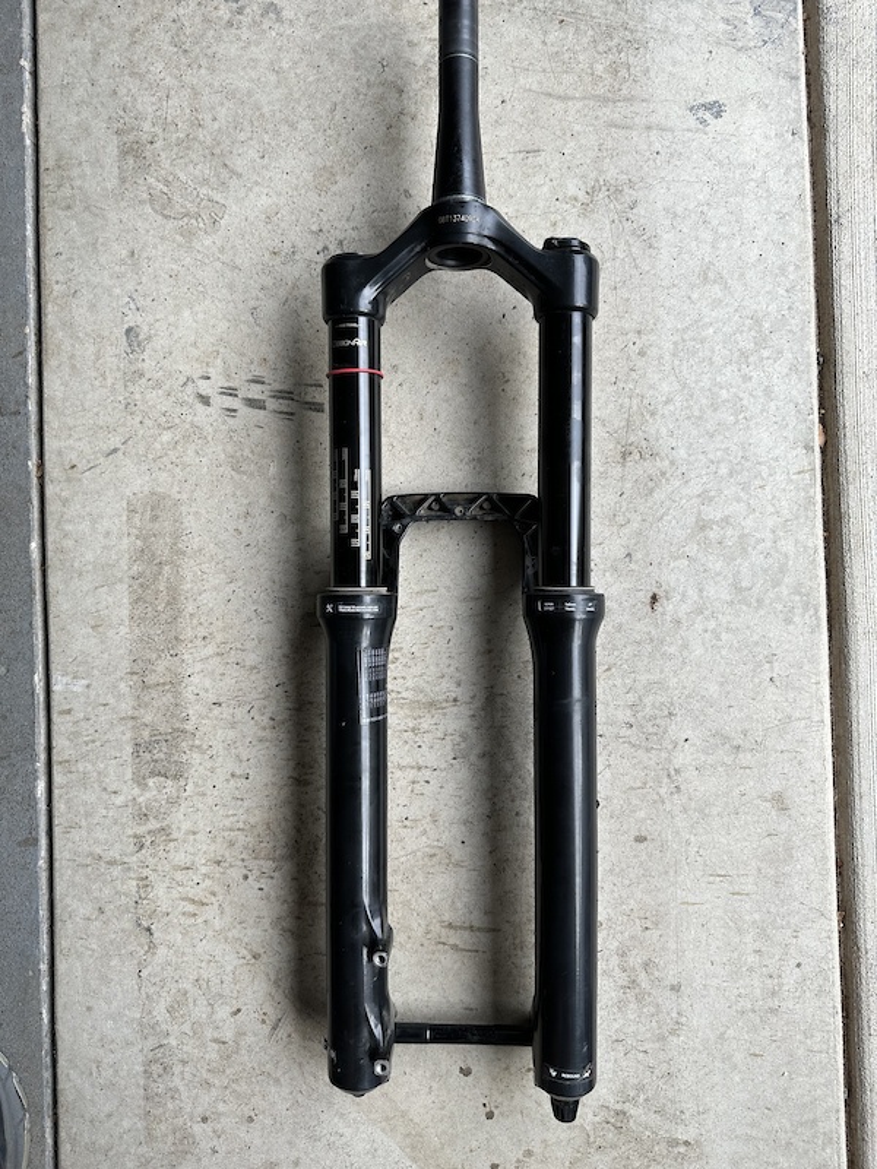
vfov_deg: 71.6
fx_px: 811
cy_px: 584
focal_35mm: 24
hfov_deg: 56.8
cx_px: 438
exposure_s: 1/564
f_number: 1.78
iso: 80
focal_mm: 6.86
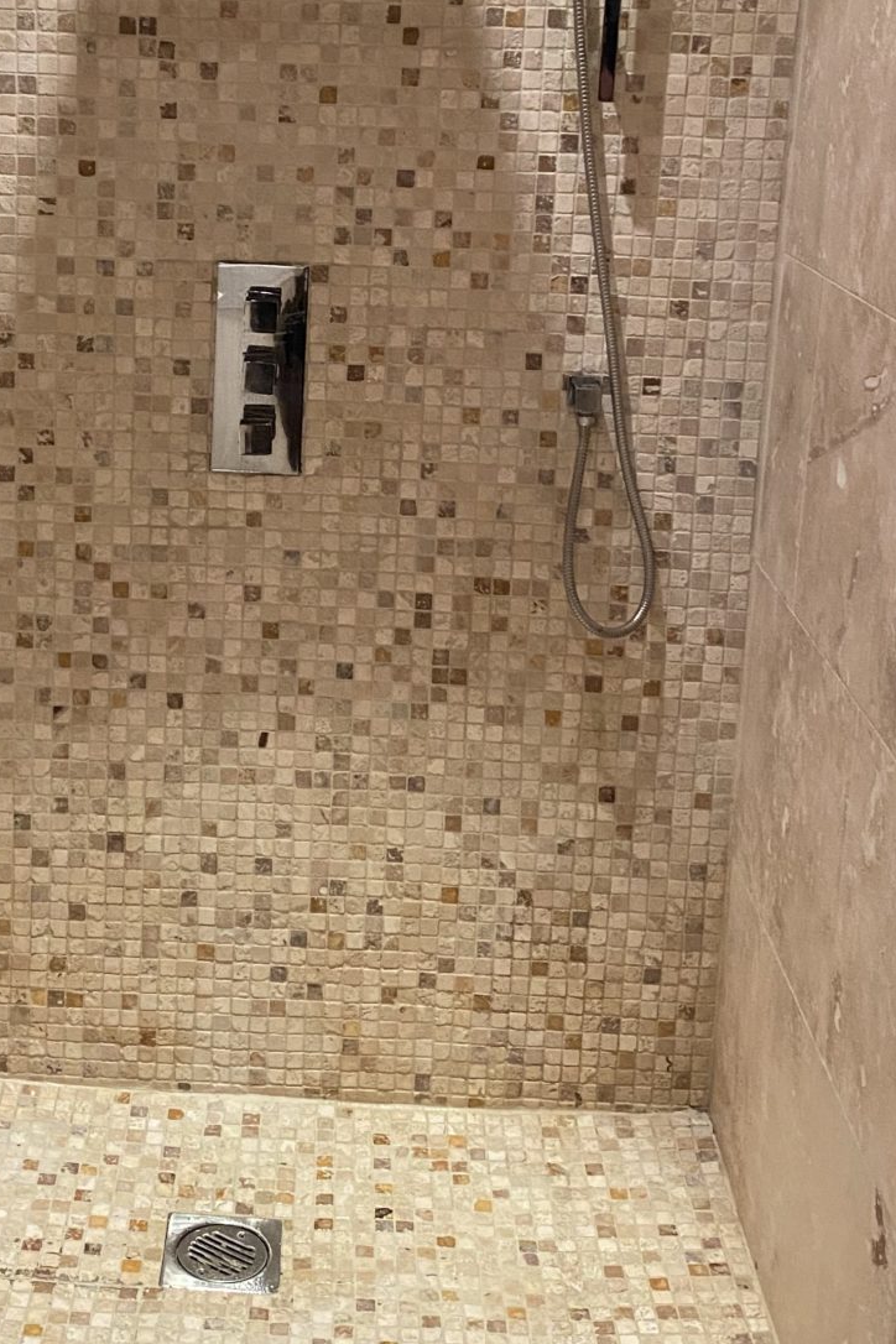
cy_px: 394
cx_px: 265
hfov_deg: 26.3
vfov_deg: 38.2
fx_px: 1904
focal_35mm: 51
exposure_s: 1/33
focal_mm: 4.25
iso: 400
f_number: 1.8
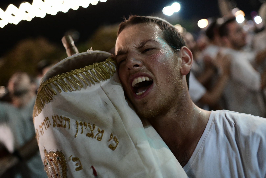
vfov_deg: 37.9
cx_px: 133
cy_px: 89
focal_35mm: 35
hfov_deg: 54.4
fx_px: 259
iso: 8000
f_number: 2.5
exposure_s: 1/250
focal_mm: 35
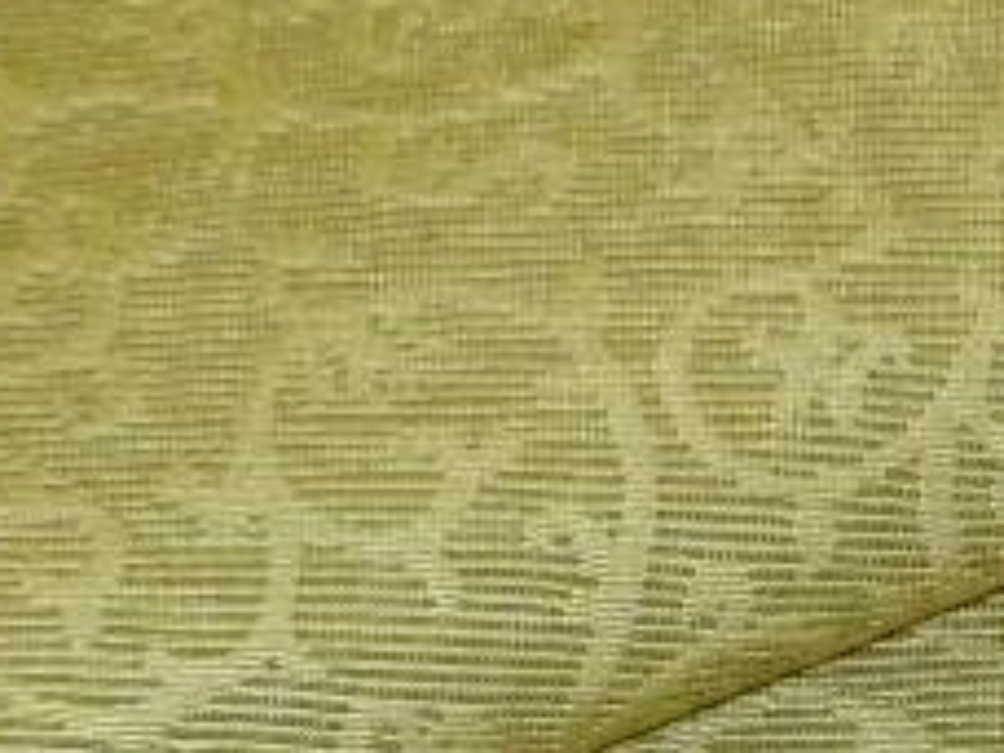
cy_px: 687
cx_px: 784
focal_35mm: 208
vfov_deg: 7.1
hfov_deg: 9.5
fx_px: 6033
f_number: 5.2
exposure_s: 1/40
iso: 200
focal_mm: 13.2
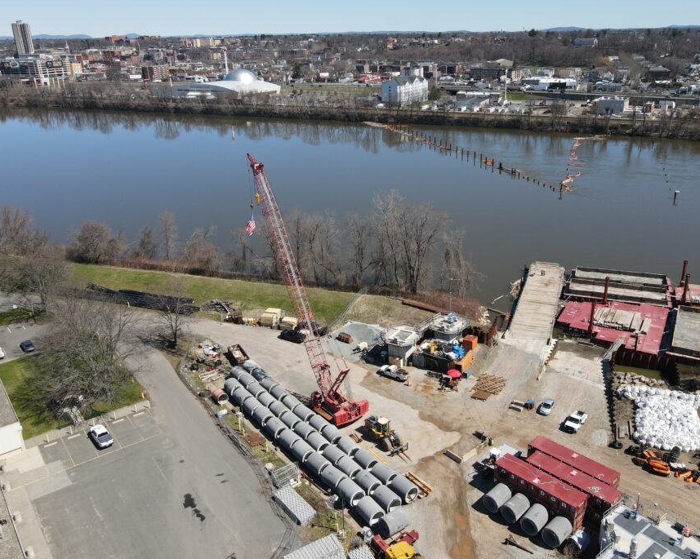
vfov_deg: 51.5
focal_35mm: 28
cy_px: 265
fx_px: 580
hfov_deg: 62.1
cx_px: 381
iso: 100
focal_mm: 4.5
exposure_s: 1/640
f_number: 2.8
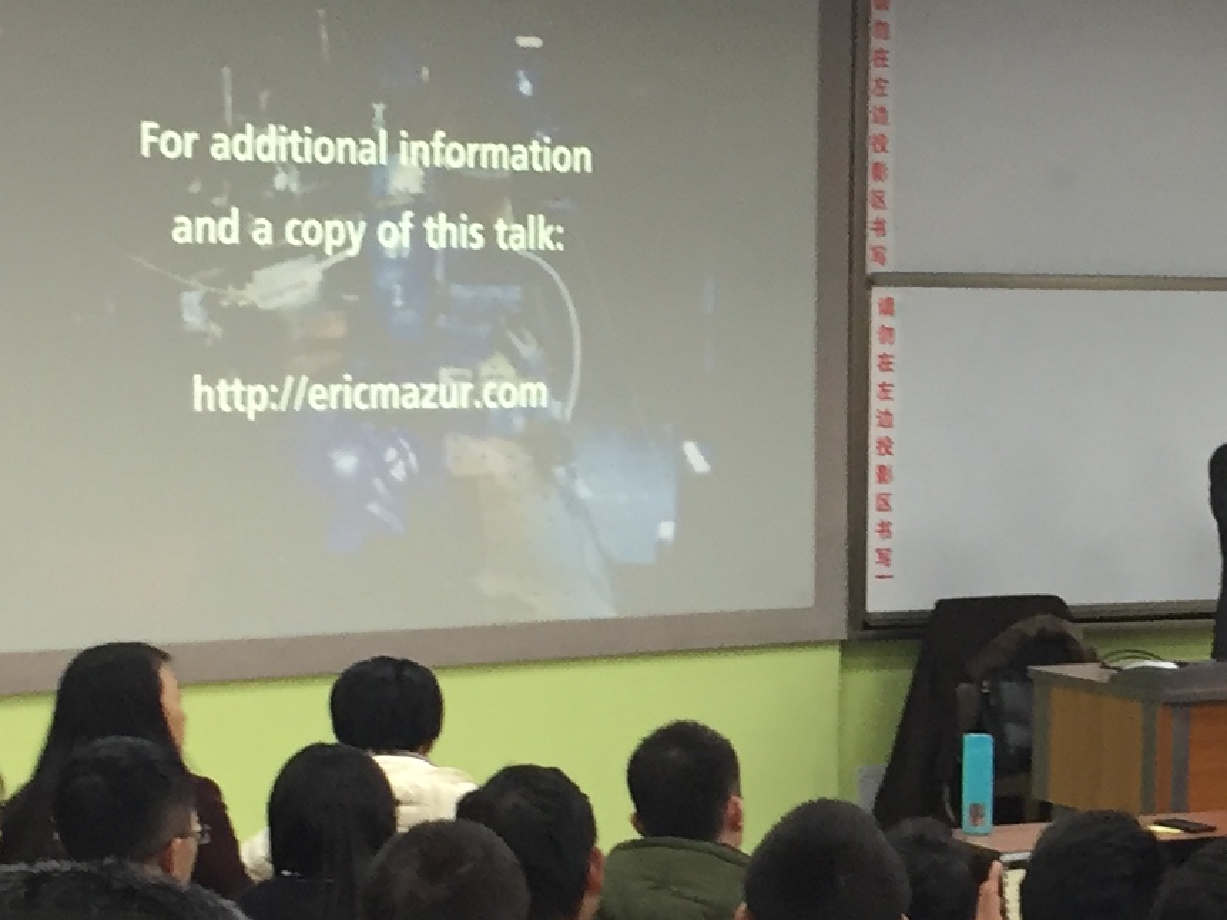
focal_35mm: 110
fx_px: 3897
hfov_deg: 17.7
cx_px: 1055
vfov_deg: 13.4
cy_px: 697
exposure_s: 1/33
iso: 100
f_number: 2.2
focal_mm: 4.15
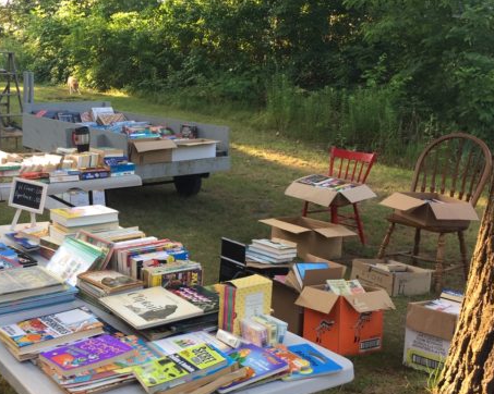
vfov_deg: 31.4
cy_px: 209
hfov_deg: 37.9
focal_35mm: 48
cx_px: 128
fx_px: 701
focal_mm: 4.15
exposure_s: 1/60
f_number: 2.2
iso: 32
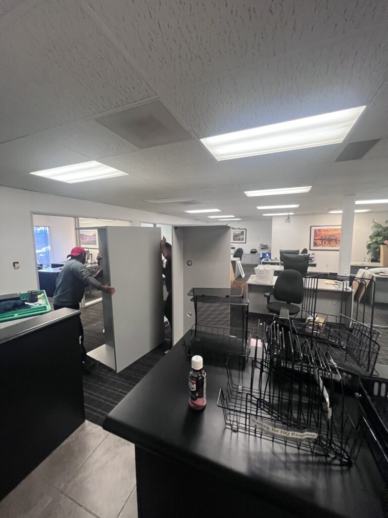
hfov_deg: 89.9
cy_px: 259
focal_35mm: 13
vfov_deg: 106.2
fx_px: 194
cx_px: 194
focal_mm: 1.57
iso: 640
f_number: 1.8
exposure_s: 1/60
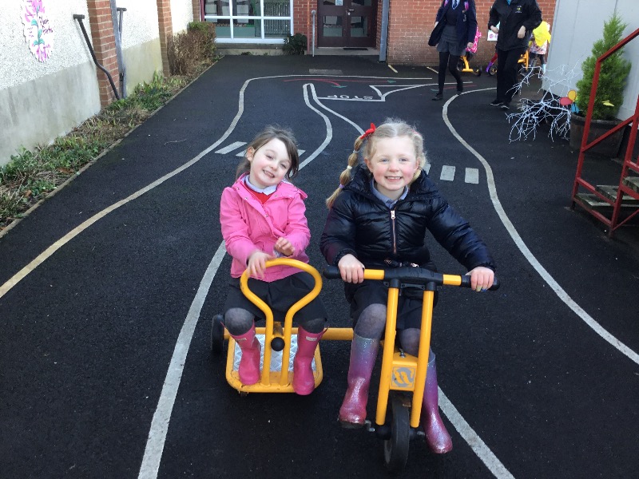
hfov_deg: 58.4
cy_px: 240
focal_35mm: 31
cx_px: 320
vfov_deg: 45.4
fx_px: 572
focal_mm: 3.3
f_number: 2.4
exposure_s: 1/50
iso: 32
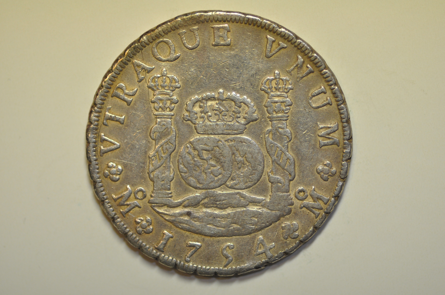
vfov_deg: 15.2
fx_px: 1111
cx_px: 222
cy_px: 148
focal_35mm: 90
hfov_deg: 22.6
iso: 560
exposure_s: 1/250
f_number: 4
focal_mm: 60
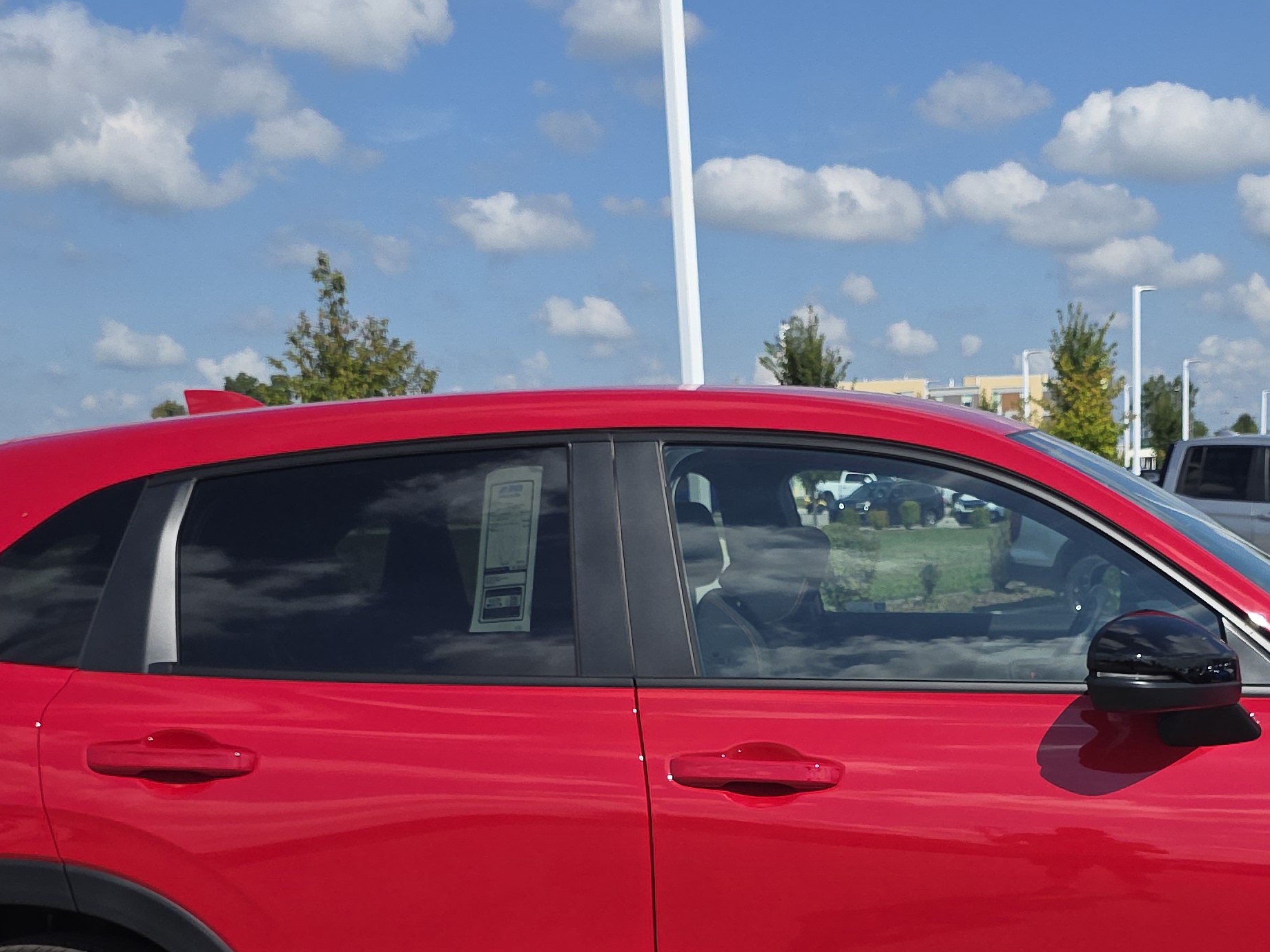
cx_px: 877
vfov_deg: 27.7
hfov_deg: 37.6
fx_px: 1834
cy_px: 915
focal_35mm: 50
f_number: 1.7
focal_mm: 6.3
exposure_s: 1/7944
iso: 64
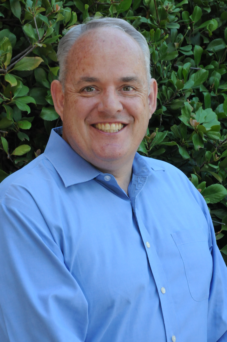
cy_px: 171
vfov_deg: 24.2
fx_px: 797
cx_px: 114
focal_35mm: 84
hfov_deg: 16.2
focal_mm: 56
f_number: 13
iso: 900
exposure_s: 1/60
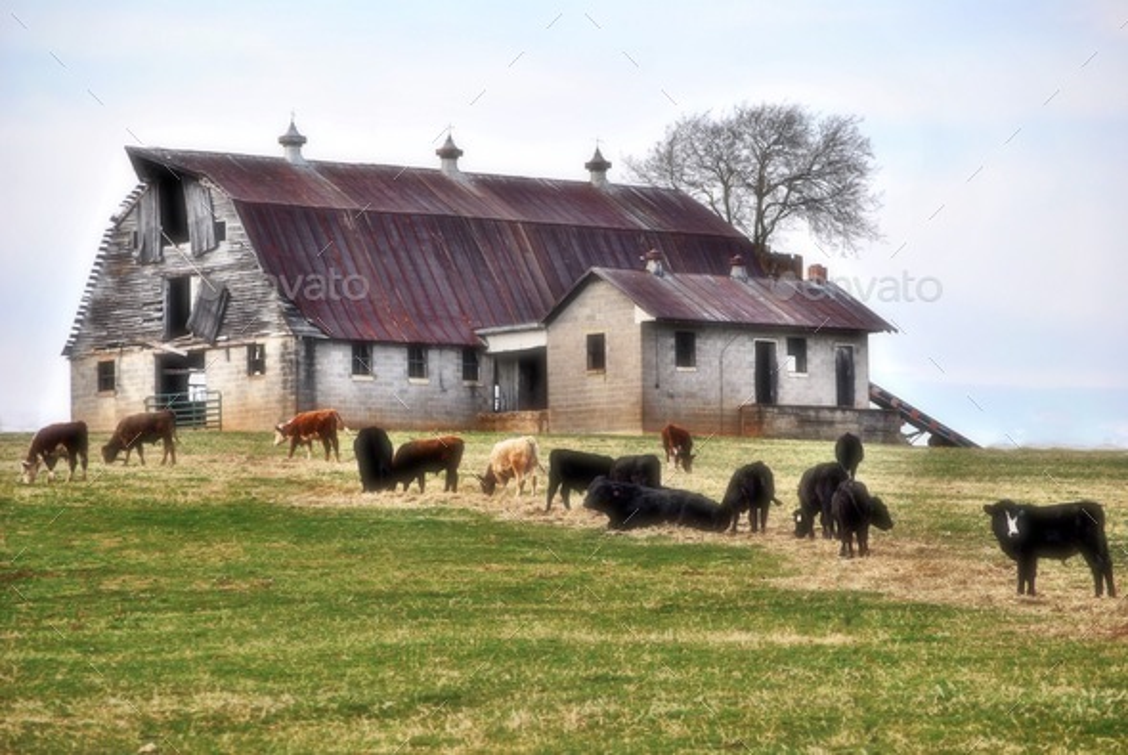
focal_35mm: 183
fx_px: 5741
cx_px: 564
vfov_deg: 7.5
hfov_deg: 11.2
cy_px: 378
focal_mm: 122
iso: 100
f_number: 6.3
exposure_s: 1/200
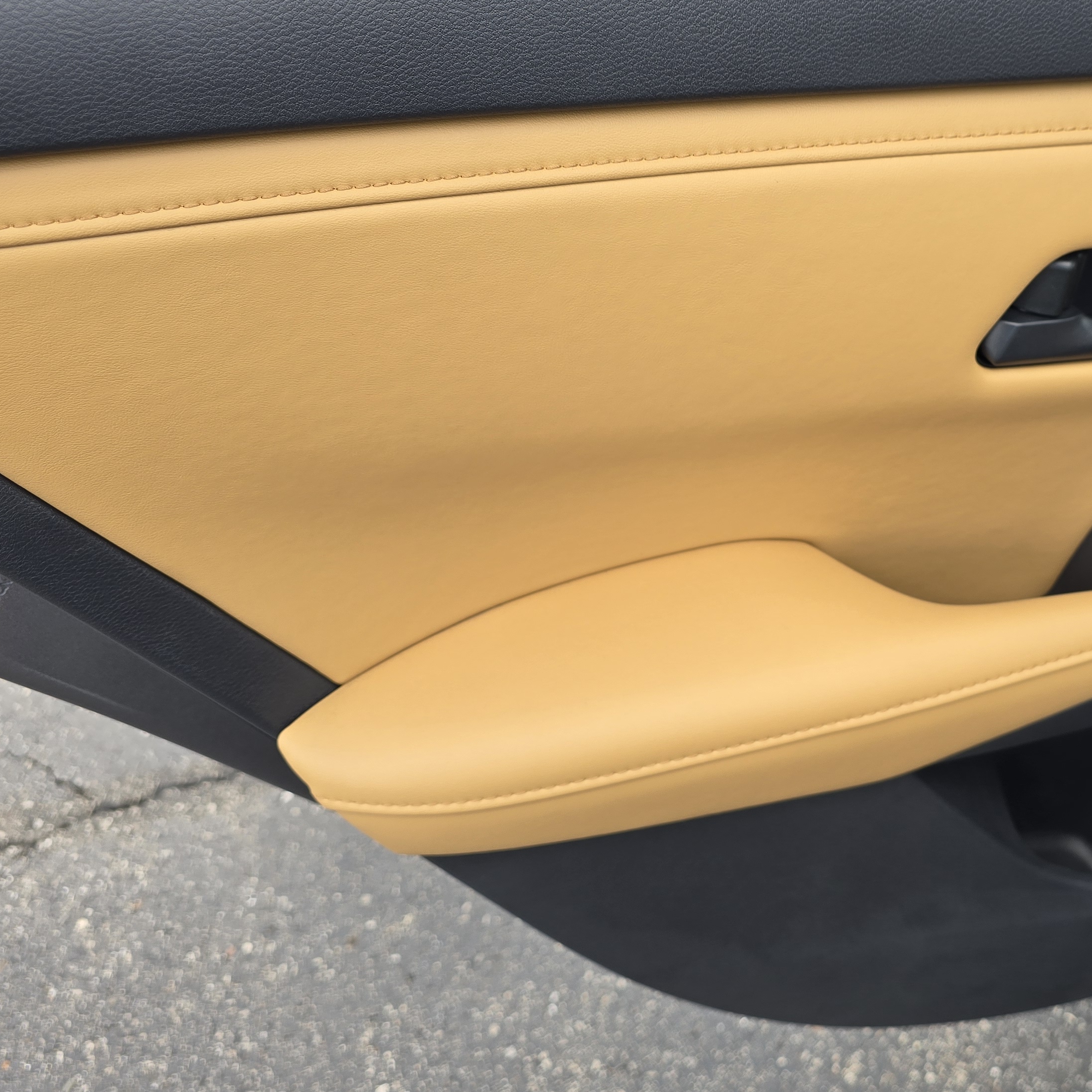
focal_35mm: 37
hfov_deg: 43.6
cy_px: 528
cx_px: 803
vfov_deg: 44.9
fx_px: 1321
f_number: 1.7
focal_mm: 6.3
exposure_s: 1/180
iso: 25
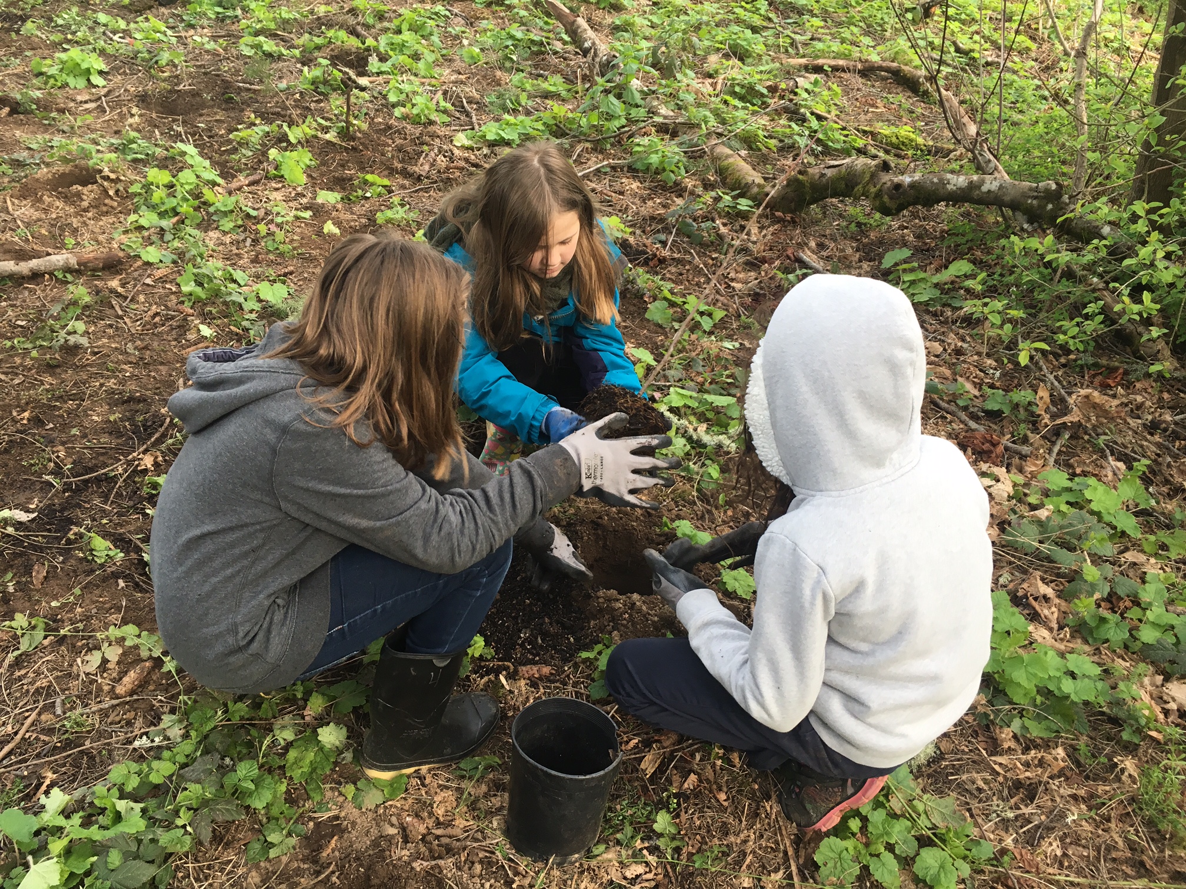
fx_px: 994
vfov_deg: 48.2
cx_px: 593
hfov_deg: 61.7
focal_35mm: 29
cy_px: 444
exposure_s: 1/40
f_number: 2.2
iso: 25
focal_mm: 4.15
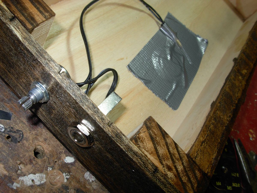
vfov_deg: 37.7
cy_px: 96
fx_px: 282
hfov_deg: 49.0
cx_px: 128
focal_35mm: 38
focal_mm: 6.3
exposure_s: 1/22.6
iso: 79
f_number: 4.9
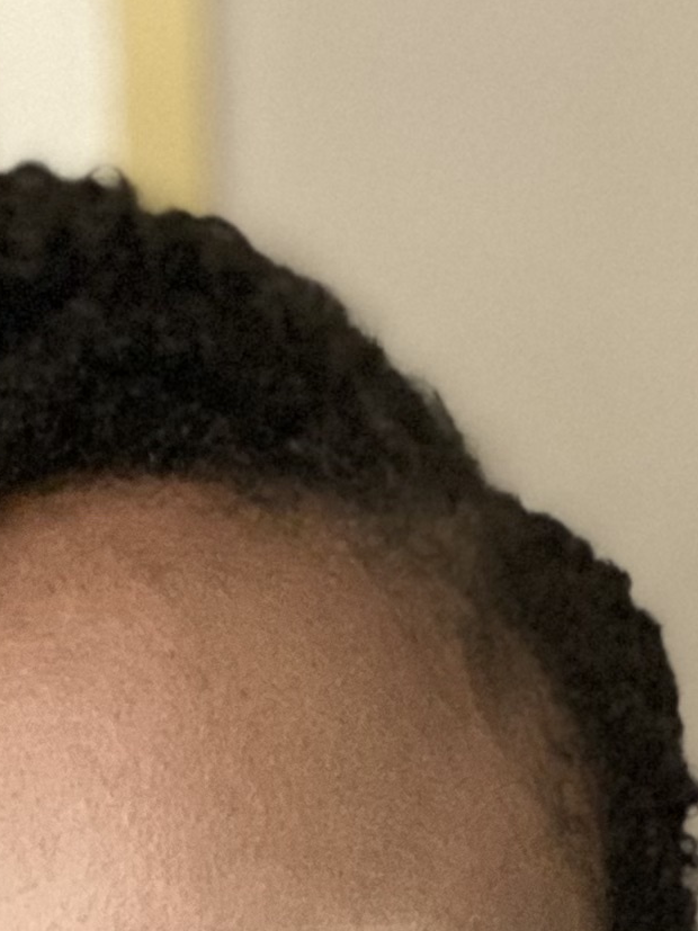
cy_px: 1471
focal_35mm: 112
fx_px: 3012
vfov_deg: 15.9
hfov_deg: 13.2
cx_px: 154
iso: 800
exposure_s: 1/25
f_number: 2.2
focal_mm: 2.71
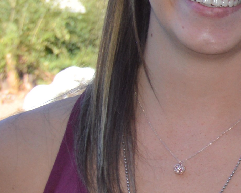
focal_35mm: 212
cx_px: 743
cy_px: 204
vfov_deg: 7.3
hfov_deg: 7.8
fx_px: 1512
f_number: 5
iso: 100
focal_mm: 23
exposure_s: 1/200
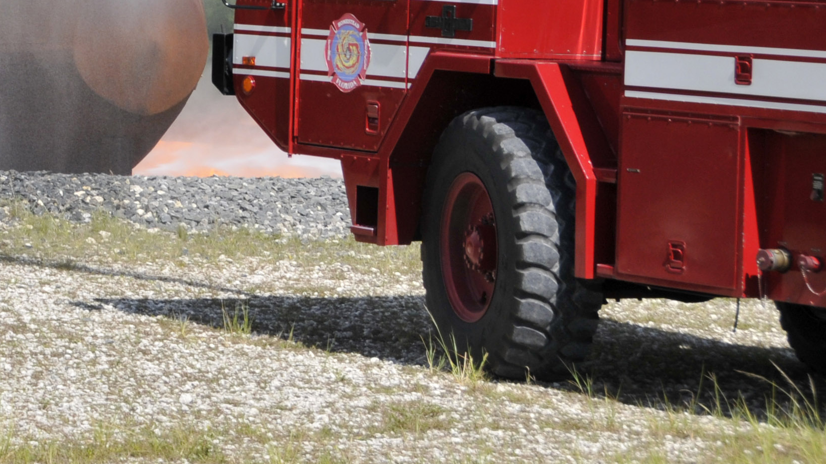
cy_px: -164
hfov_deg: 11.2
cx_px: -235
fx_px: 4117
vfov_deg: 6.4
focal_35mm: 188
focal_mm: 46
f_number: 10
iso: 200
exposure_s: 1/400
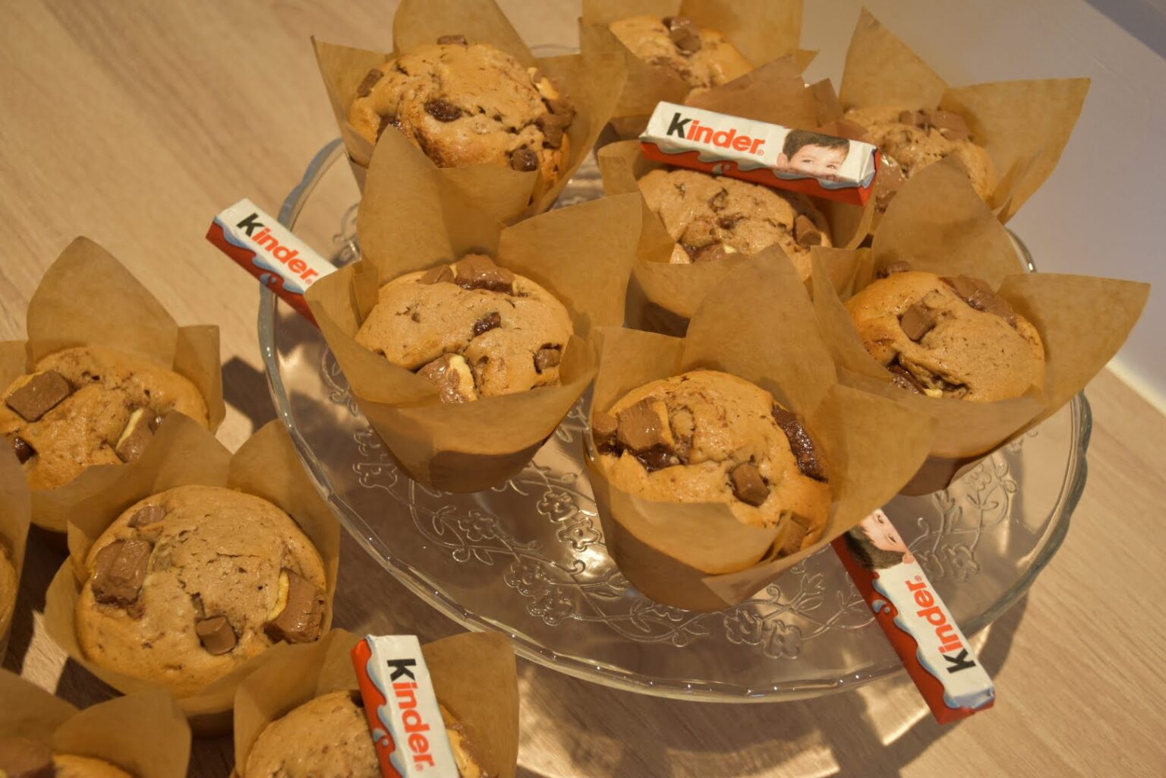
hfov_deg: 43.6
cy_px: 389
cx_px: 583
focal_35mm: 45
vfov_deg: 29.9
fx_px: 1457
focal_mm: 30
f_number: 4
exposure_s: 1/50
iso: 400
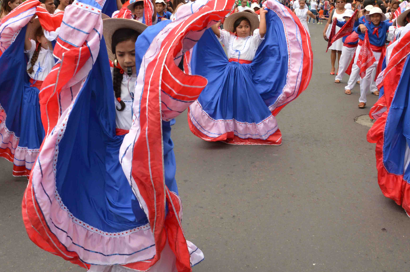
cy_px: 120
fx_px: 535
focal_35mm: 47
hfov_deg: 41.9
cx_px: 221
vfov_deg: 28.6
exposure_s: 1/200
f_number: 9
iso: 100
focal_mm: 18
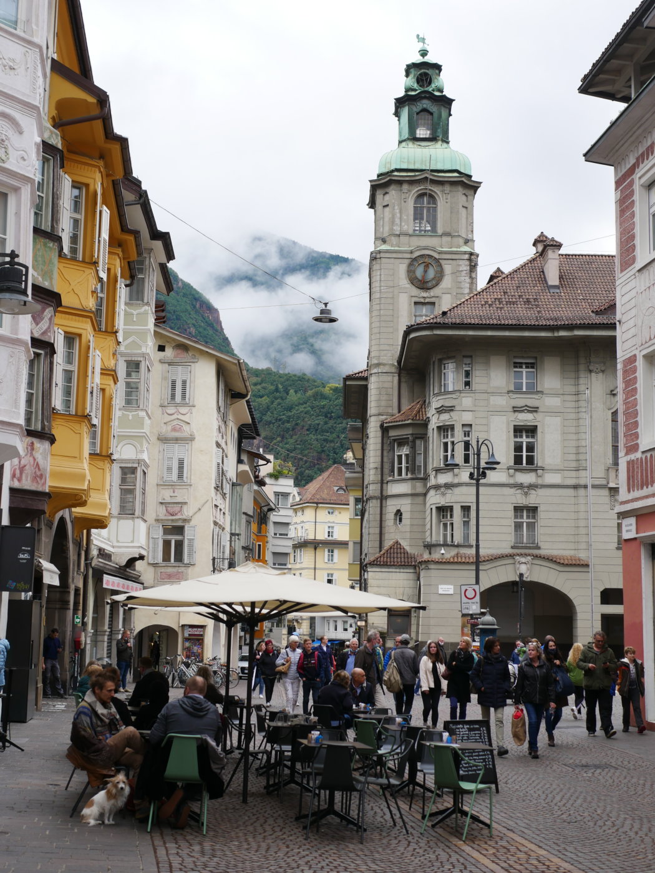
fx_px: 1260
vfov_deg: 38.2
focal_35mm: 50
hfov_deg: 29.1
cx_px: 328
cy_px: 436
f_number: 3.2
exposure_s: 1/500
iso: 200
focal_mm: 25
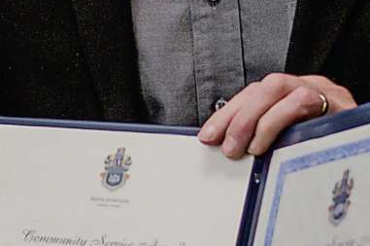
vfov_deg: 3.4
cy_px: -46
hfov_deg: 5.1
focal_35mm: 403
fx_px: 4137
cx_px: 202
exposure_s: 1/320
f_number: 2.2
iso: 400
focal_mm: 50
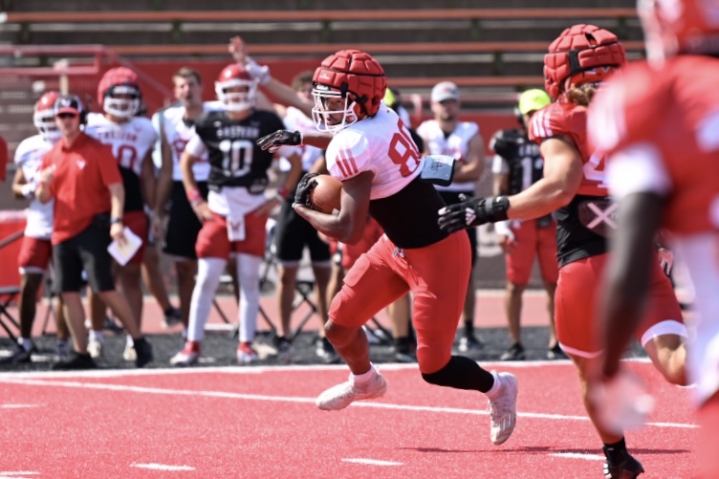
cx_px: 360
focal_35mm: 200
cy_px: 240
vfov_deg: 6.9
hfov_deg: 10.3
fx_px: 3993
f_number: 2.8
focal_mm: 200
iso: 200
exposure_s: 1/2000
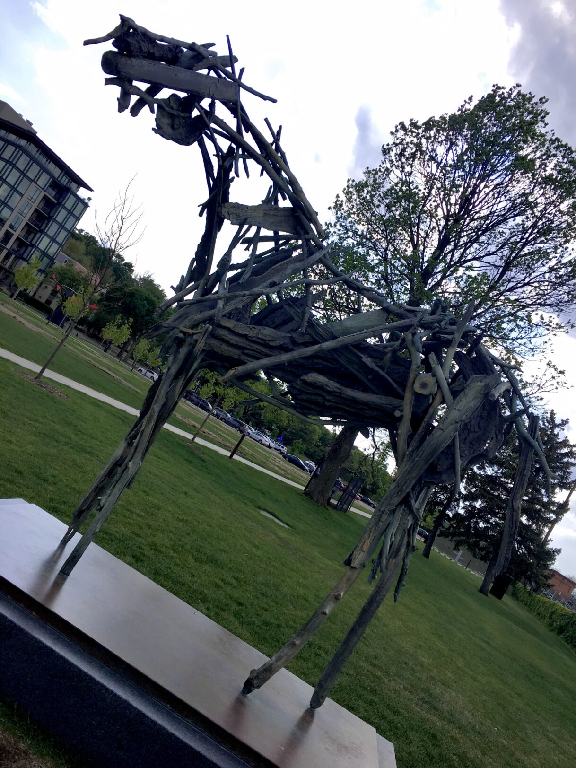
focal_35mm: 29
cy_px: 384
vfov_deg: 61.7
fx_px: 643
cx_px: 288
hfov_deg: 48.2
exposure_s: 1/1282
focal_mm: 4.15
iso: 25
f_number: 2.2
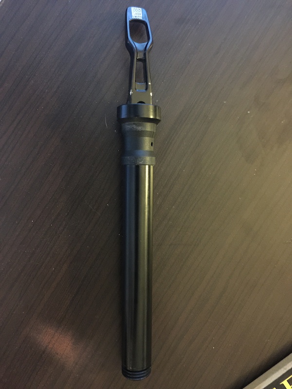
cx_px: 146
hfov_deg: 48.2
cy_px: 194
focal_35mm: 29
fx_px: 326
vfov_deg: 61.7
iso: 200
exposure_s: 1/4
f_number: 2.2
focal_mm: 4.15
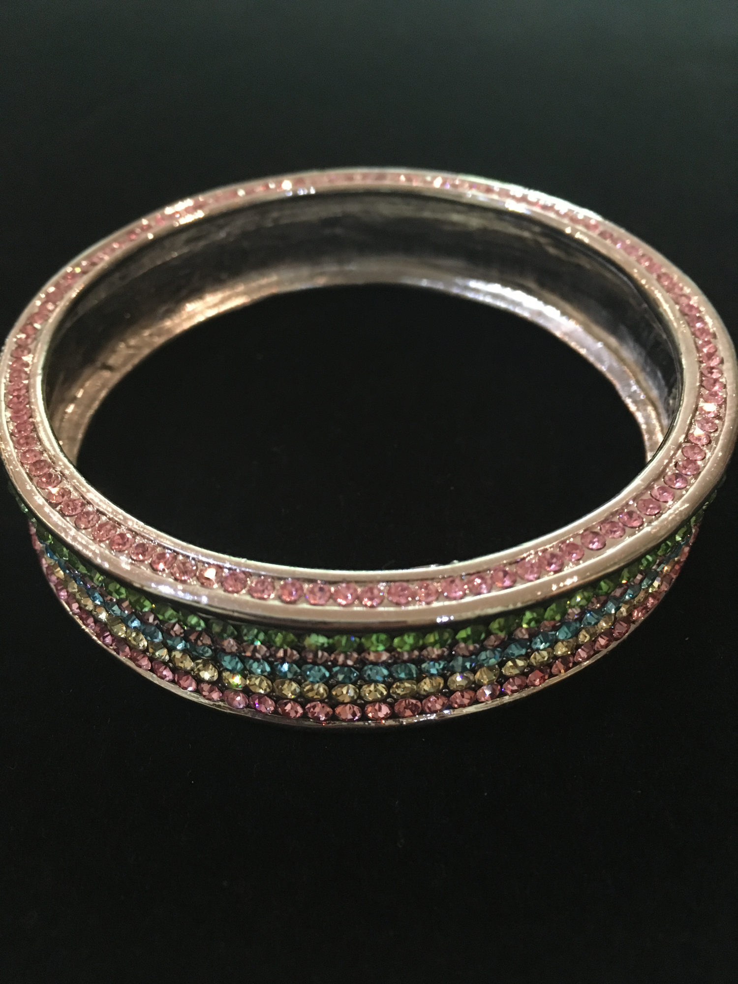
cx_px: 369
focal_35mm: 29
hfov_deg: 48.2
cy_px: 492
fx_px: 824
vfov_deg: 61.7
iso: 500
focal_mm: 4.15
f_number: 2.2
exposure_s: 1/33
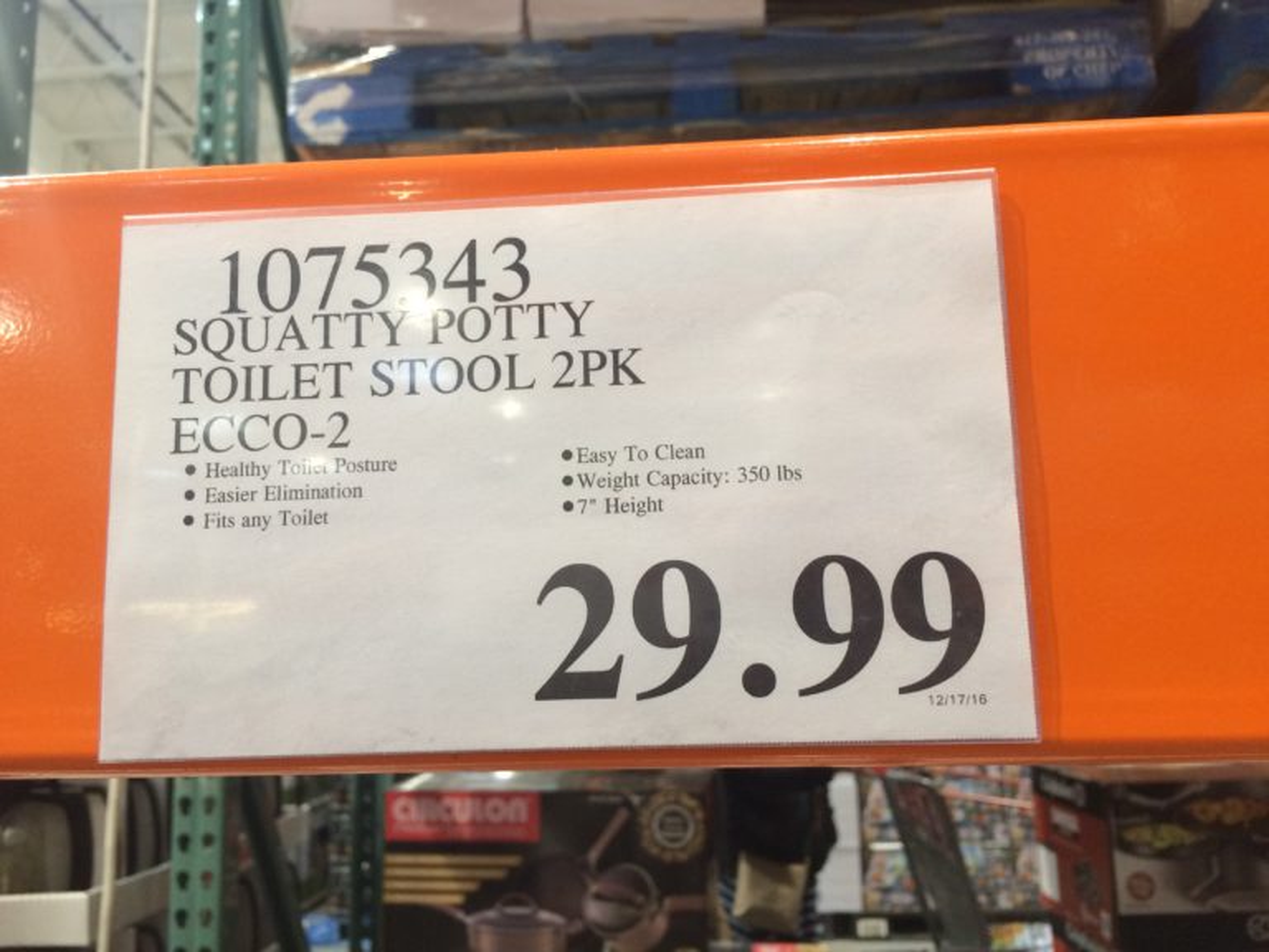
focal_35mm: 29
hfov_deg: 61.7
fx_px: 1063
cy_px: 476
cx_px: 634
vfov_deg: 48.2
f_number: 2.2
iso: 125
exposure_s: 1/30
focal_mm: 4.15
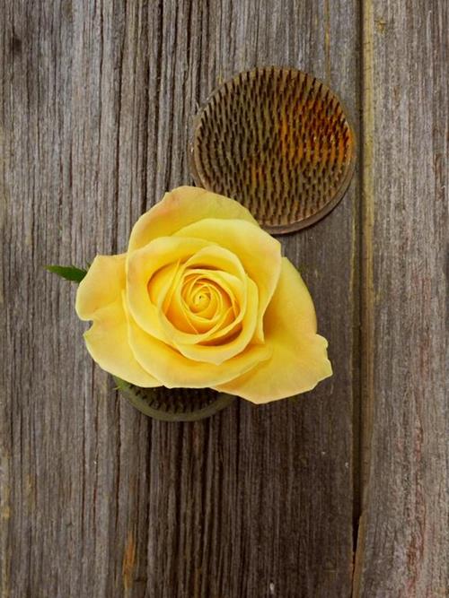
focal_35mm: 38
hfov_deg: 37.7
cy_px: 299
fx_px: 657
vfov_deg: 49.0
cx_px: 224
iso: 800
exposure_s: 1/50
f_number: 4
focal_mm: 6.7
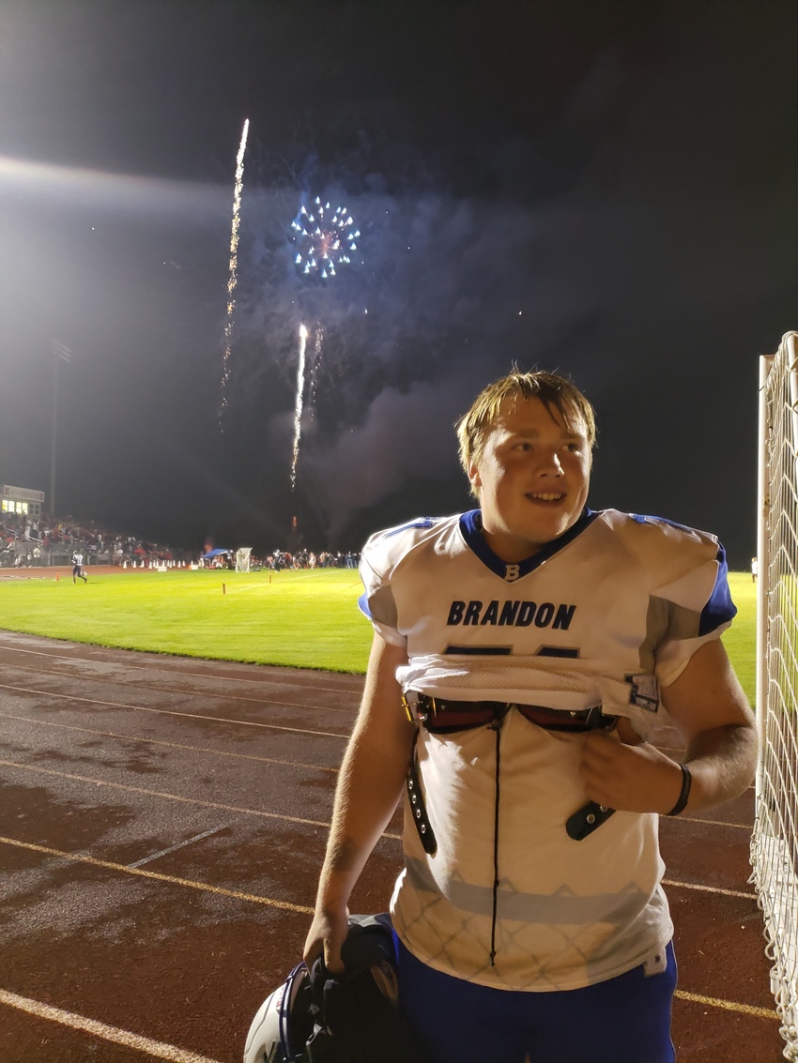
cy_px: 532
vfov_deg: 67.3
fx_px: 799
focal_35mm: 26
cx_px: 399
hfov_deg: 53.1
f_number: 1.5
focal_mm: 4.3
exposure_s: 1/60
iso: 800
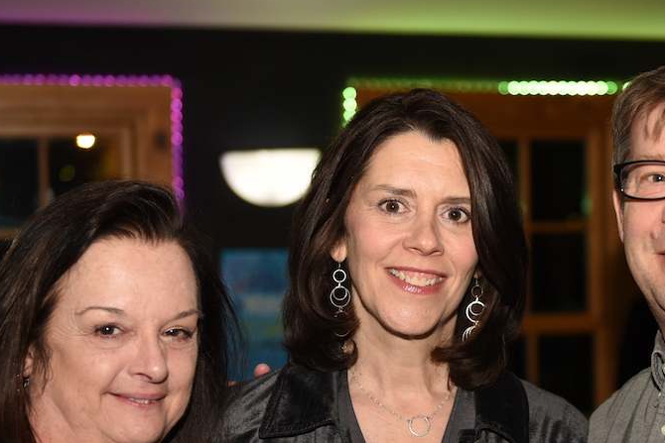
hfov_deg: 23.5
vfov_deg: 15.8
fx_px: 1589
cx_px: 458
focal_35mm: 86
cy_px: 327
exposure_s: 1/200
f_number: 2.8
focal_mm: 48
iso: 800
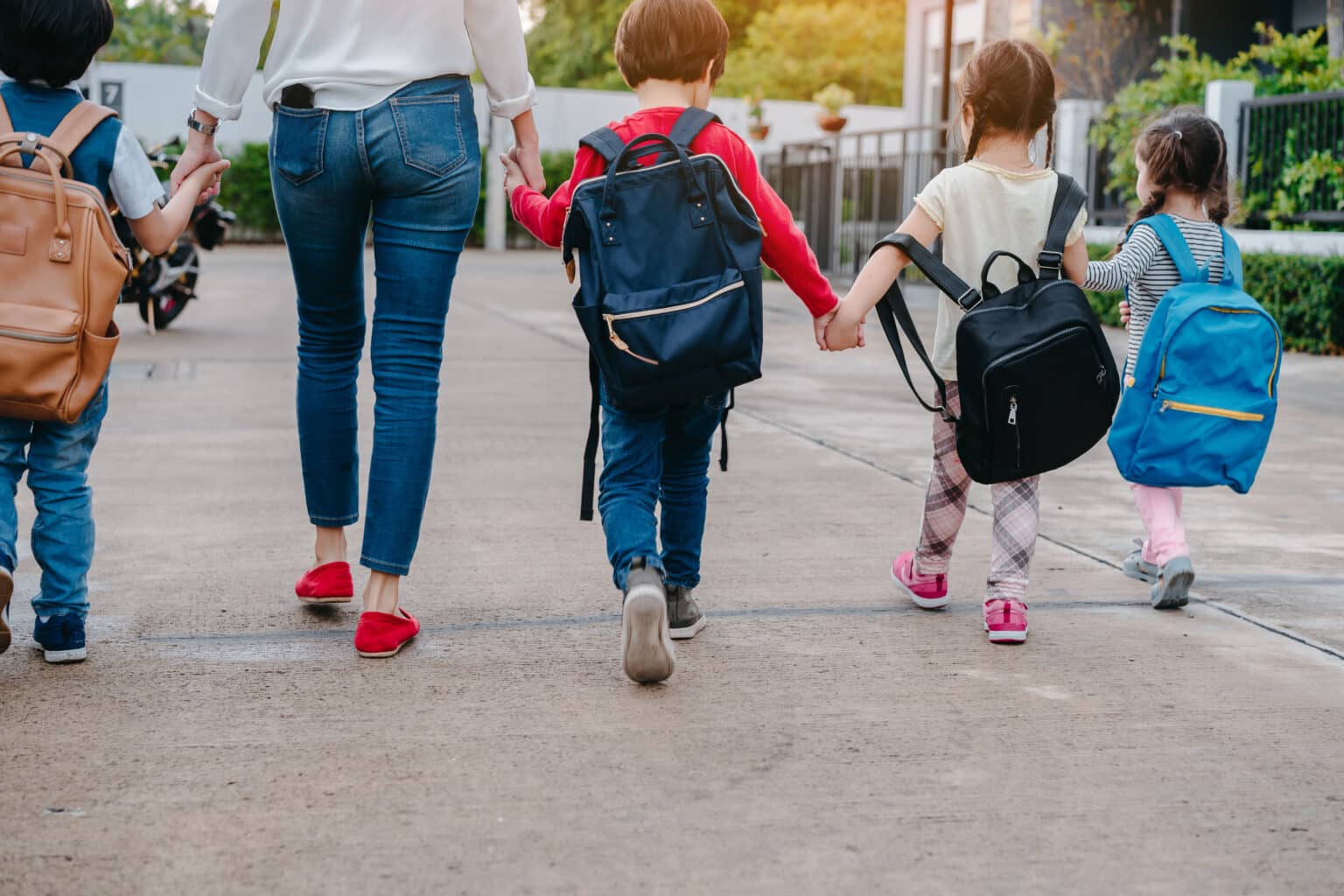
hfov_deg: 36.2
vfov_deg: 24.6
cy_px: 448
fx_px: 2053
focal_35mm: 55
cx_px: 672
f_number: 3.5
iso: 160
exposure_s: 1/160
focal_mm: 55
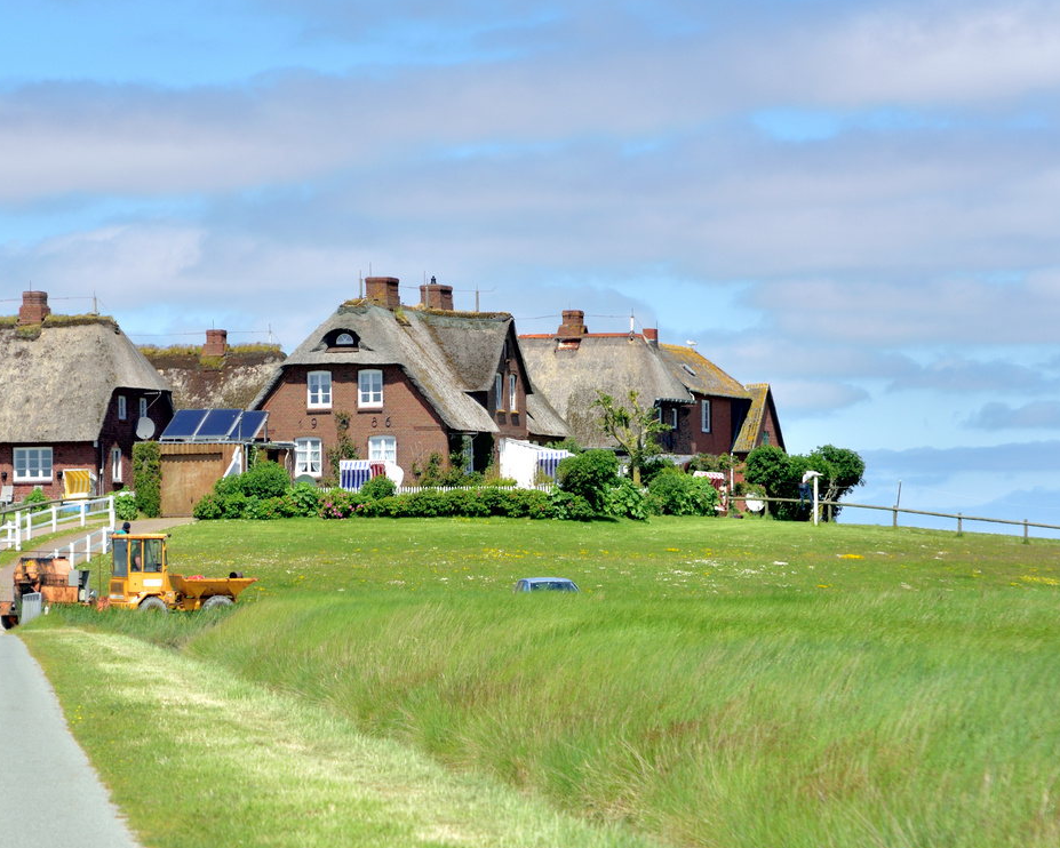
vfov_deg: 9.0
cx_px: 326
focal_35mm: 172
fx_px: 5397
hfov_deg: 11.2
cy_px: 413
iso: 100
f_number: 6.3
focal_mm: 105
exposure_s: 1/640
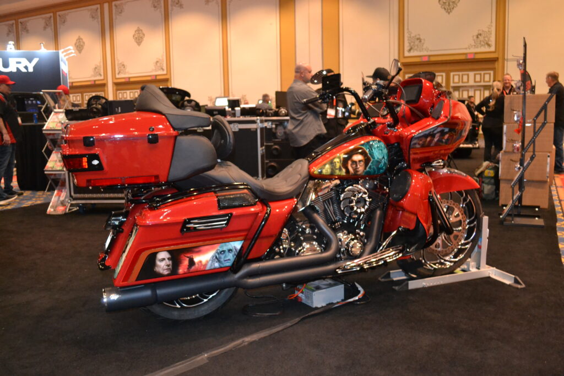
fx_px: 517
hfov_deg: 57.2
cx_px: 282
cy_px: 188
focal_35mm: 33
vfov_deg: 40.0
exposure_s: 1/60
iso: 3200
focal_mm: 22
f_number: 3.8
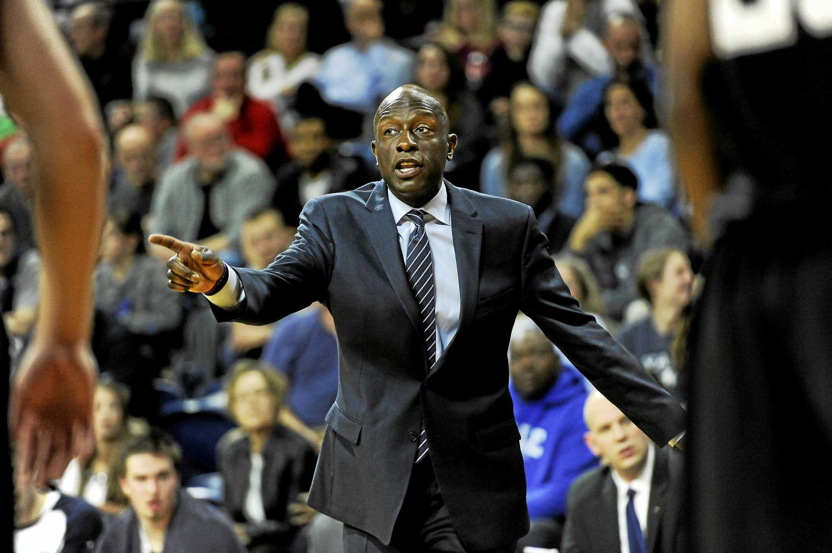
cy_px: 276
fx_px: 4618
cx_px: 416
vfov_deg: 6.9
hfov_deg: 10.3
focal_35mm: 200
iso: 2500
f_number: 2.8
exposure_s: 1/1000
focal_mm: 200
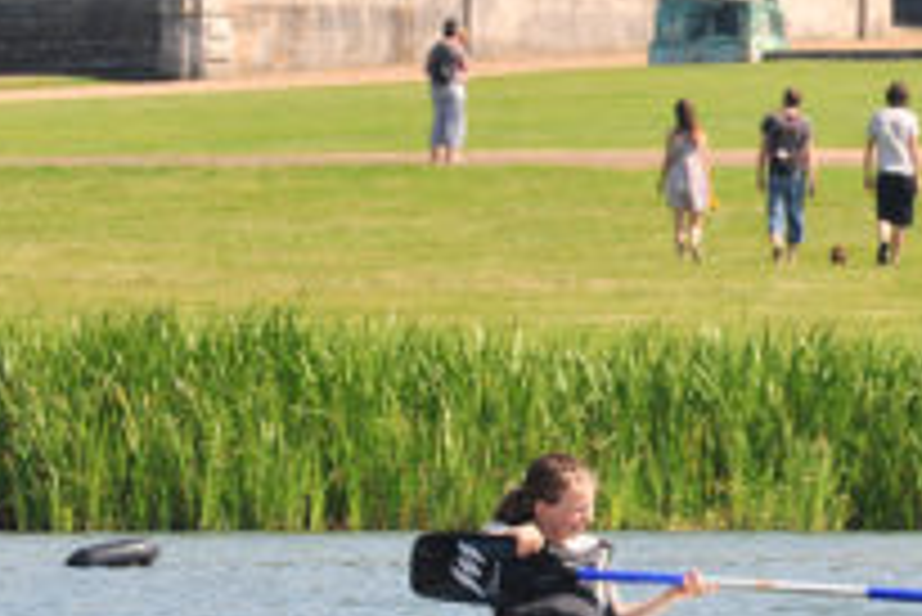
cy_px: -83
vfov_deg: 2.5
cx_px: 1403
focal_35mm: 561
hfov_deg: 3.7
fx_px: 14378
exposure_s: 1/160
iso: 250
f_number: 13
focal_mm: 150
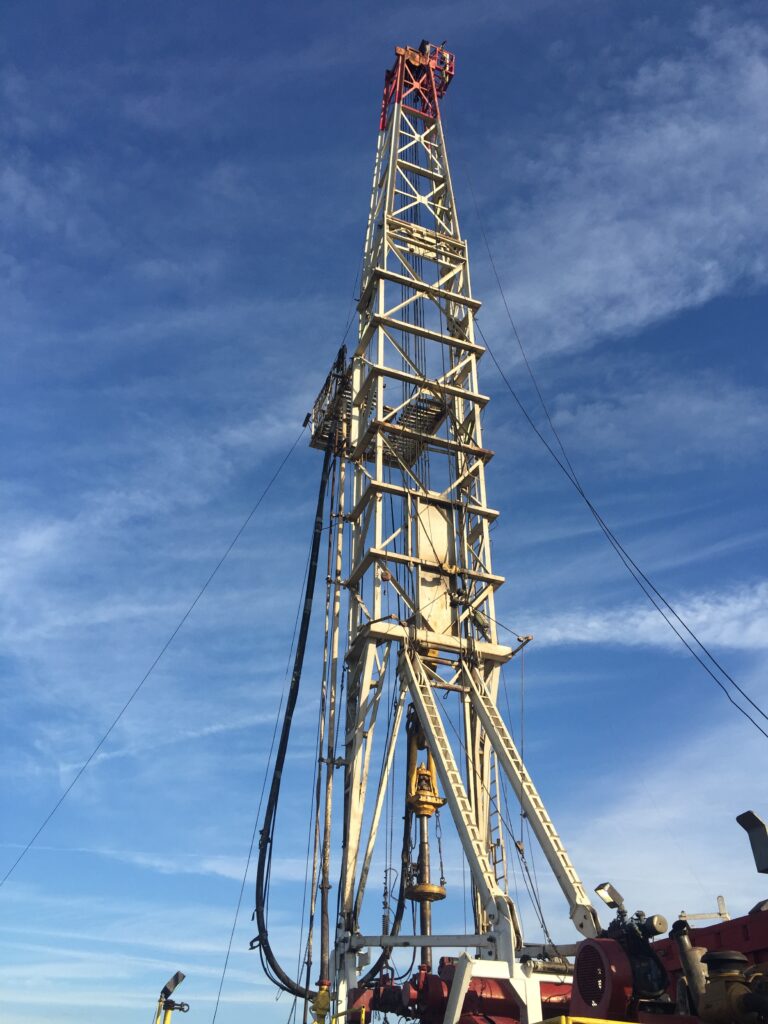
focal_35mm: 29
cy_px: 512
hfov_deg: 48.2
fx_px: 858
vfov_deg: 61.7
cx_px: 384
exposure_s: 1/1721
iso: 32
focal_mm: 4.15
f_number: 2.2
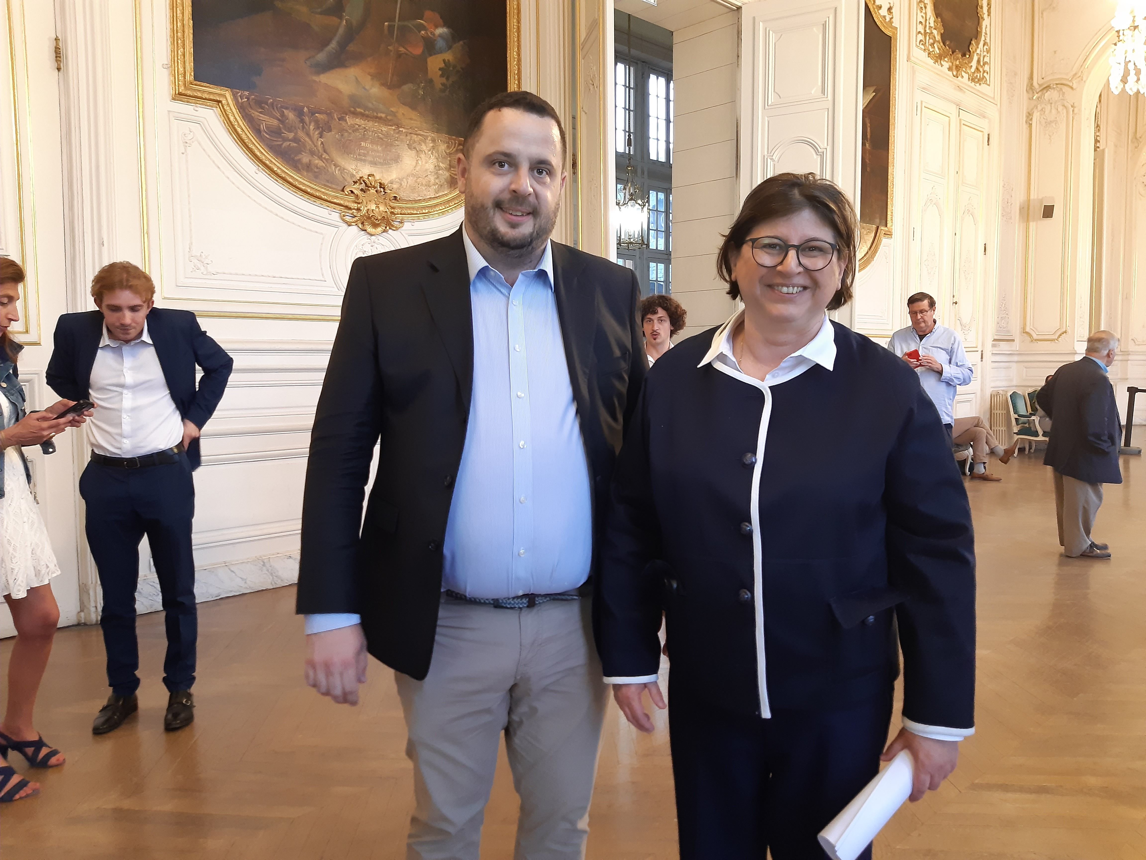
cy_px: 430
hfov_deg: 67.3
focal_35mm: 26
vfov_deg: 53.1
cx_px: 573
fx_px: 861
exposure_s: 1/25
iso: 250
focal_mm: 3.92
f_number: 1.7
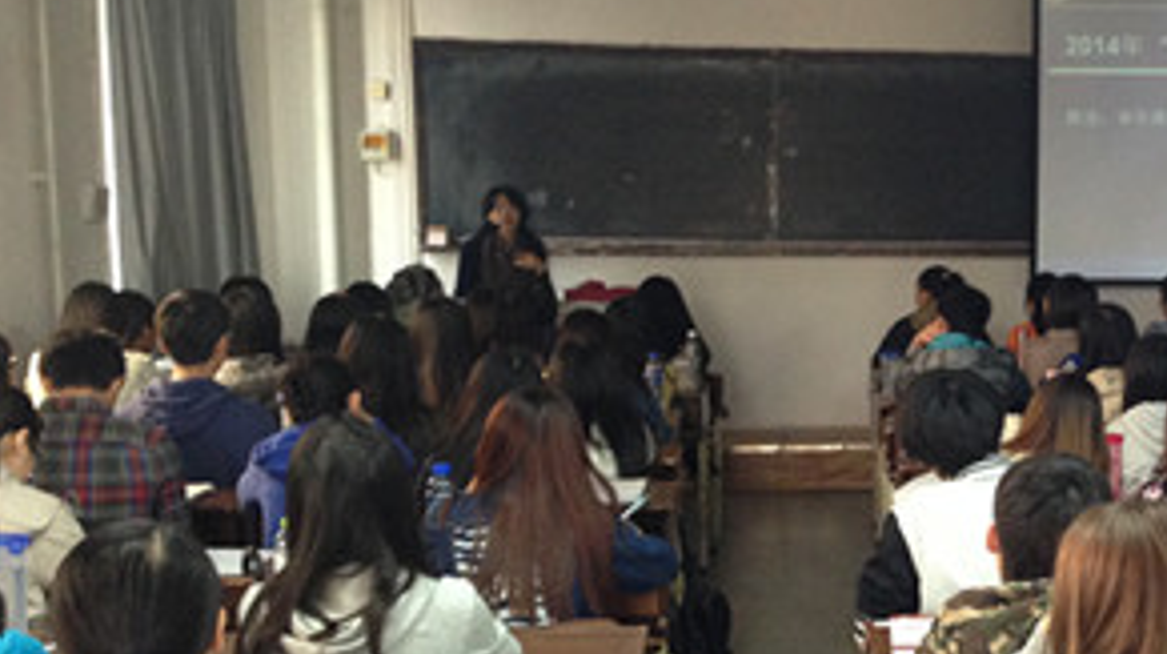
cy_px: 473
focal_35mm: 68
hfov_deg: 29.8
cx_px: 1035
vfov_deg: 17.6
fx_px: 2102
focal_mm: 4.12
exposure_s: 1/20
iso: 160
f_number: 2.4
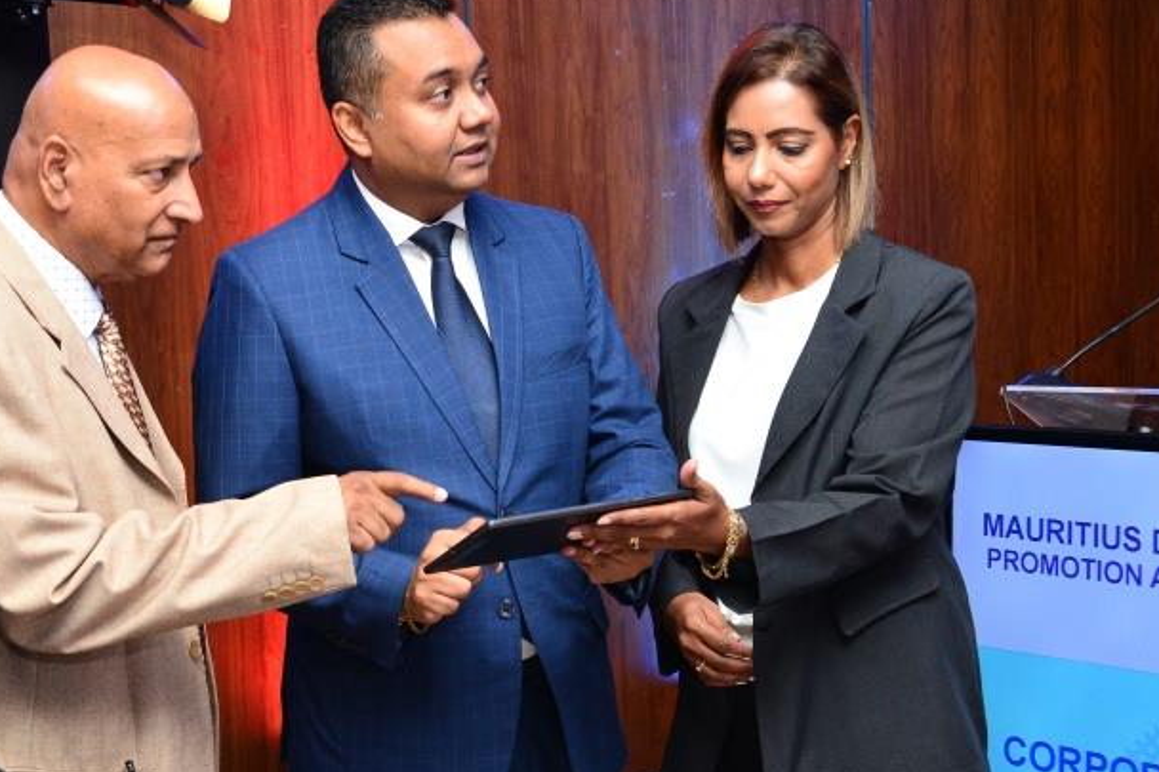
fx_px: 1899
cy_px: 425
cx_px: 417
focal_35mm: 59
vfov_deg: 23.0
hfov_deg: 33.7
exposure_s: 1/160
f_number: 5.6
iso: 2500
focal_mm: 35
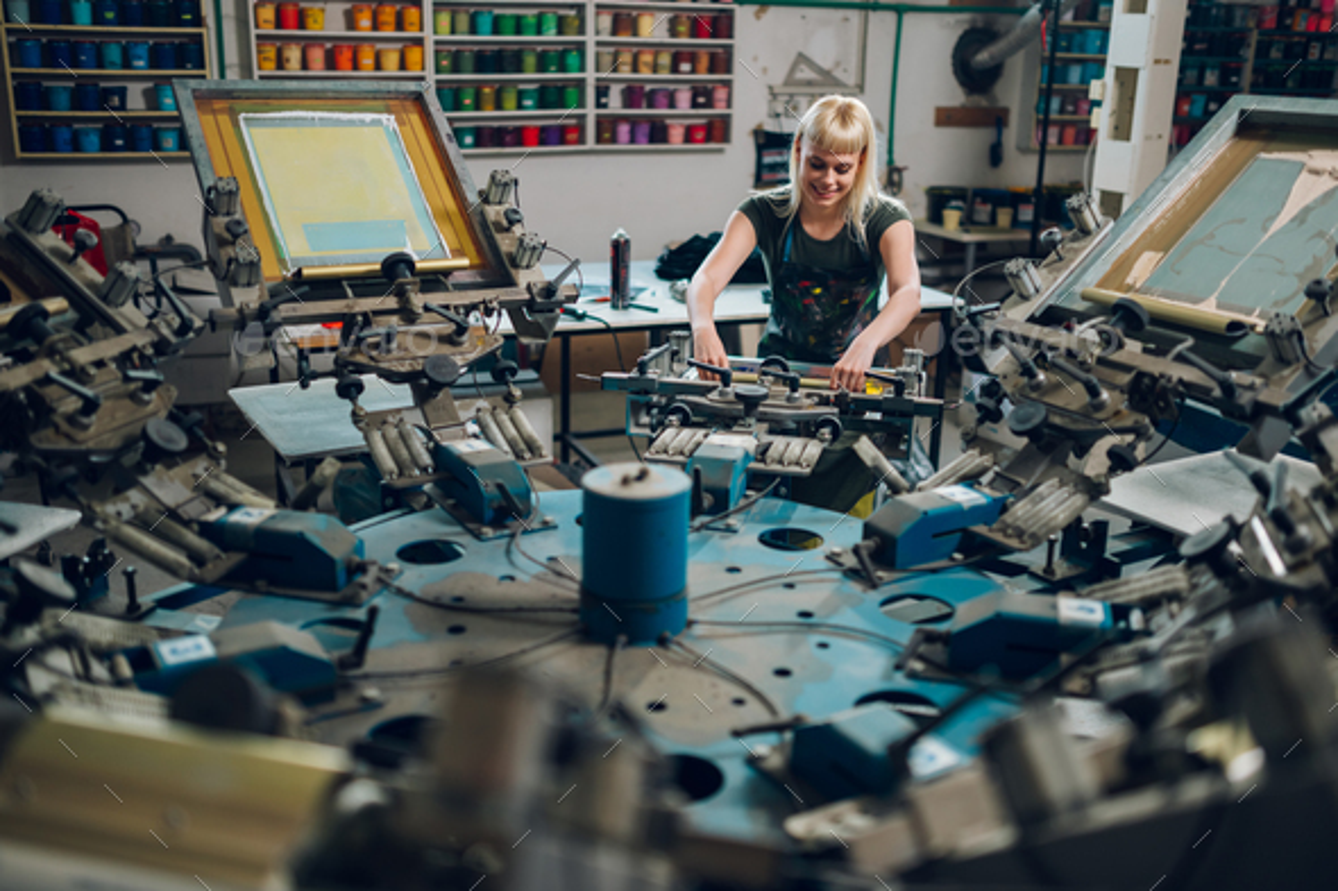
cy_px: 446
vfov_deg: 37.8
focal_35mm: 35
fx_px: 1300
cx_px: 669
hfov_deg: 54.4
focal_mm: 35
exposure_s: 1/400
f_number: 1.4
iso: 200
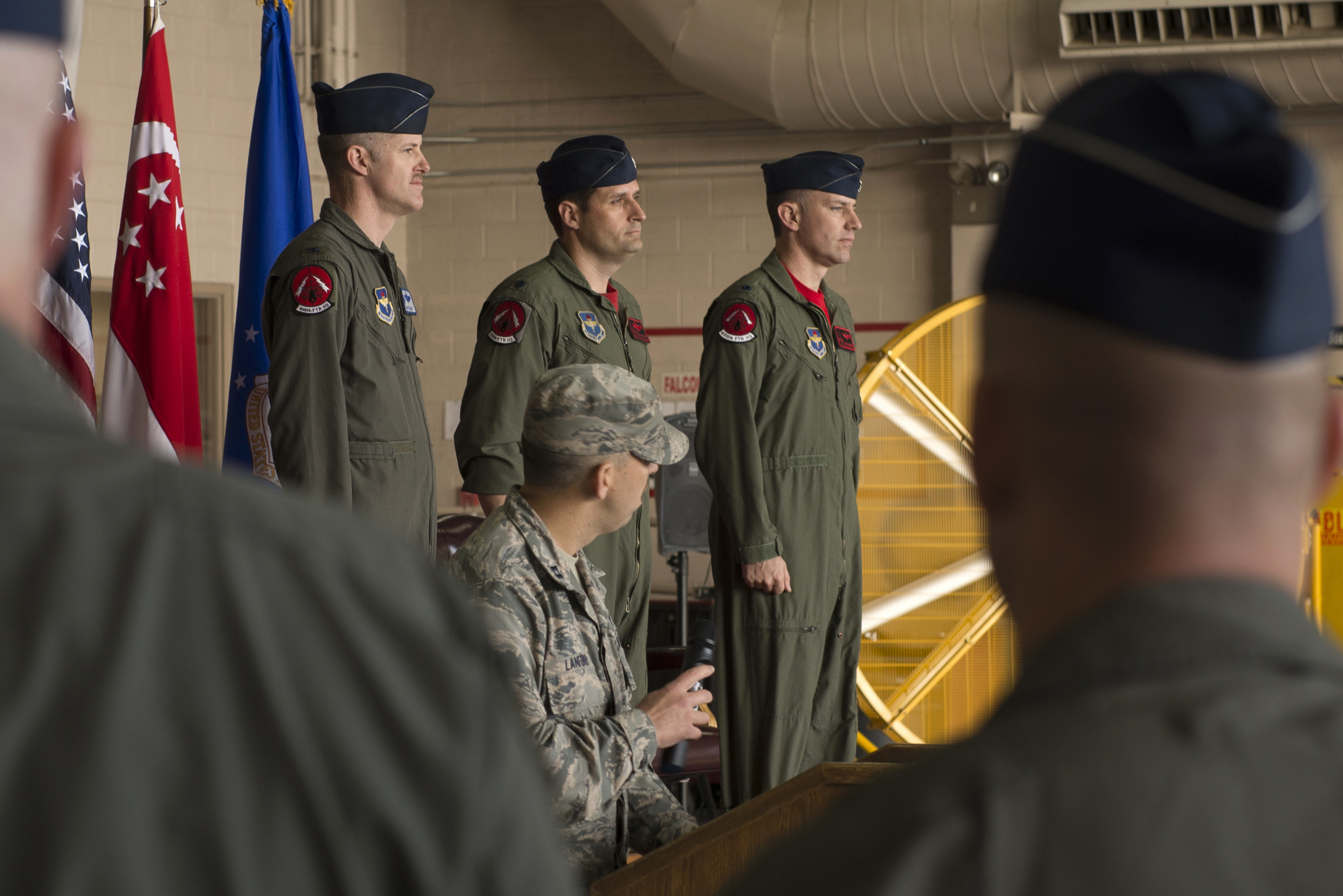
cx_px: 508
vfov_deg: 9.0
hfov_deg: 13.4
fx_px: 5710
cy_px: 446
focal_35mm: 153
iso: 200
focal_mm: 70
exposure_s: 1/80
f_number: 5
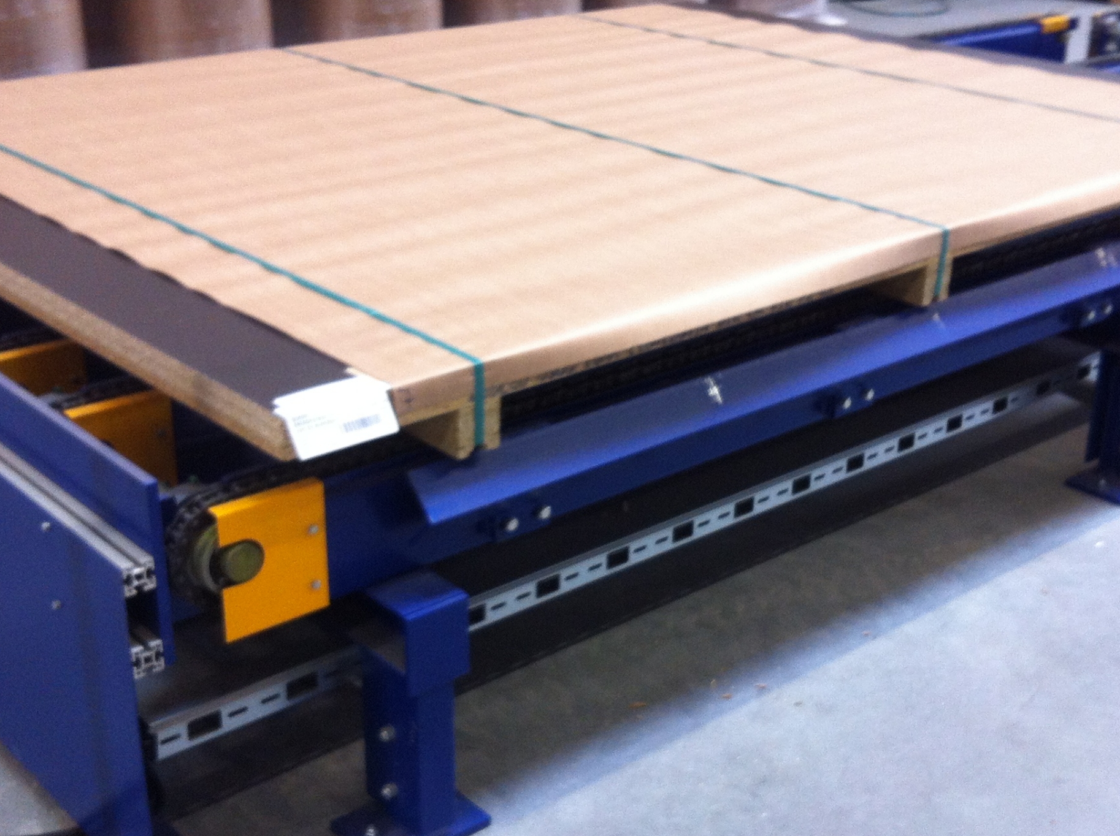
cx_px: 581
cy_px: 447
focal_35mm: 39
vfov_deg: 36.7
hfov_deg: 47.9
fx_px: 1260
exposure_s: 1/17
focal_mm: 3.85
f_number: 2.8
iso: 125
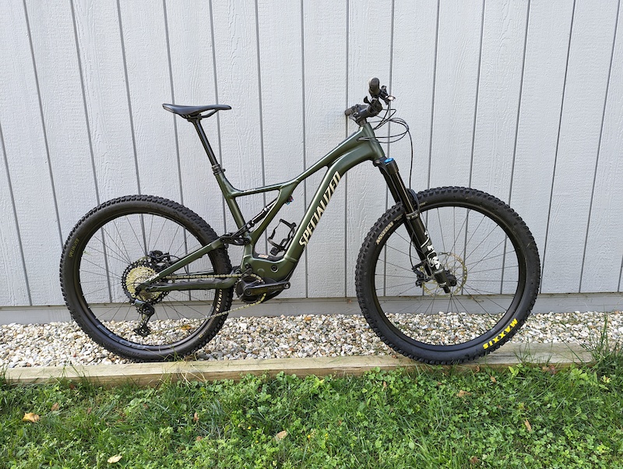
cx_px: 312
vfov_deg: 56.9
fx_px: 432
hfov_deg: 71.5
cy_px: 234
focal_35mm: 24
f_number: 1.85
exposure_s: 1/144
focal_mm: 6.81
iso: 56
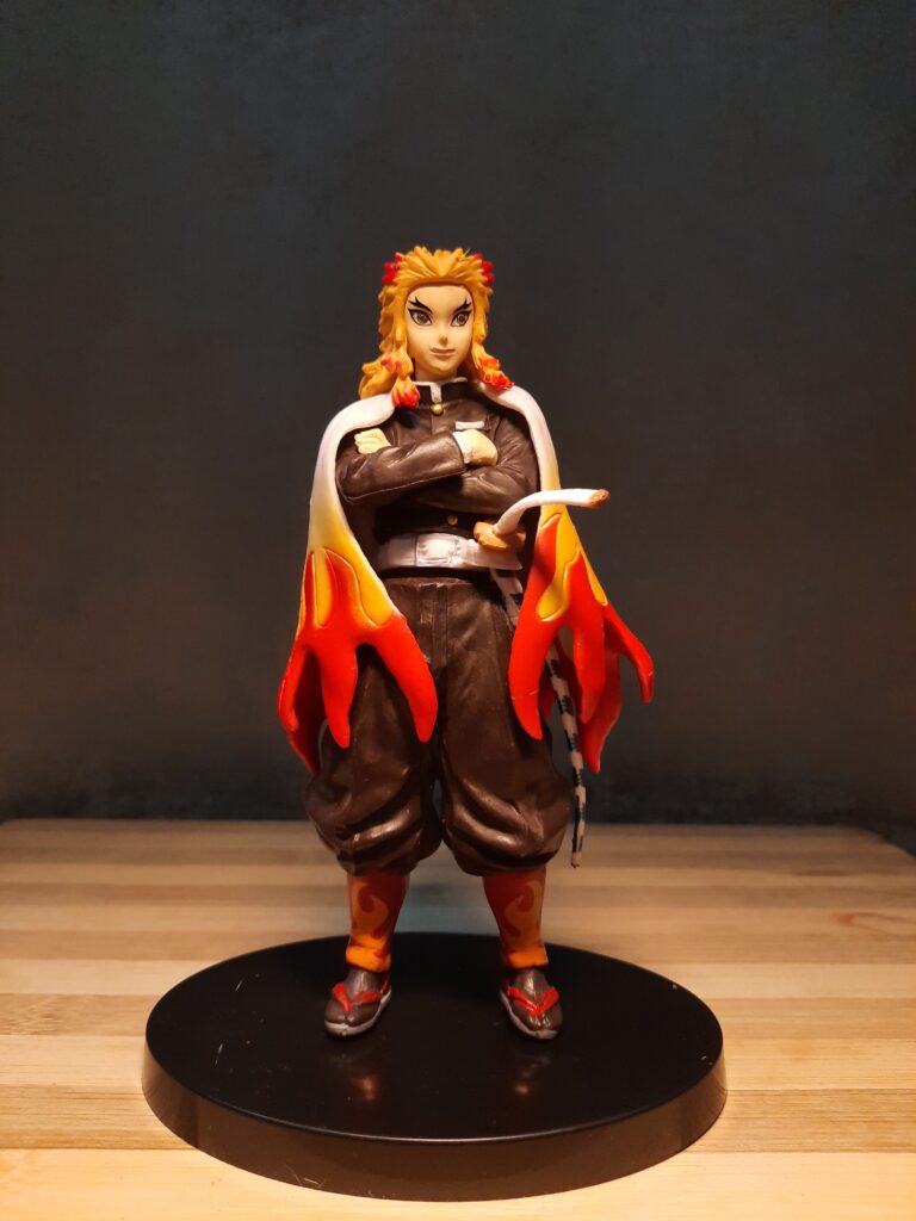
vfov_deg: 69.4
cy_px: 610
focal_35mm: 25
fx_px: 882
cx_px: 458
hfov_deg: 54.9
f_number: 2
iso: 250
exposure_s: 1/50
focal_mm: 4.6
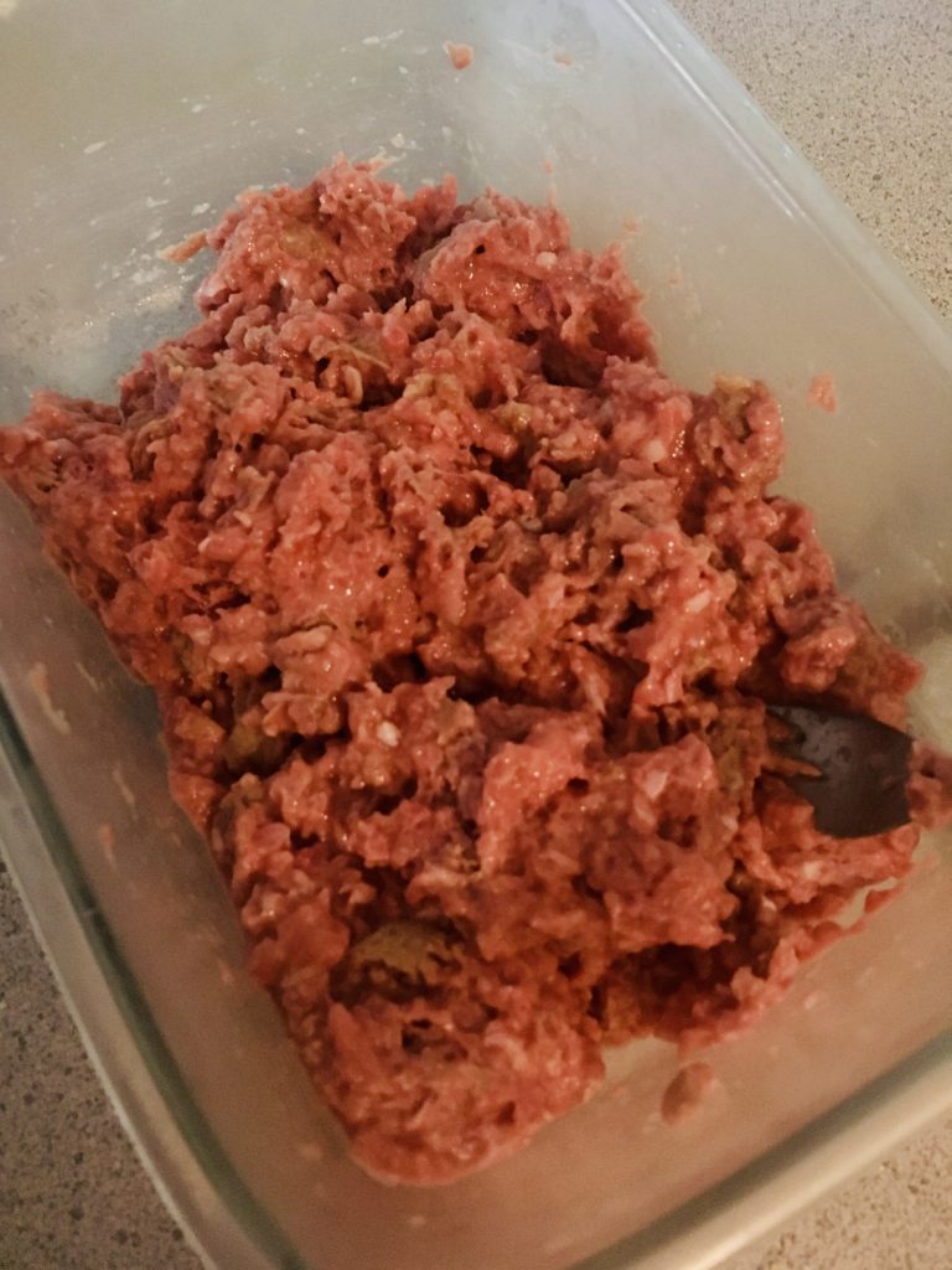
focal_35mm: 29
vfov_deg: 61.7
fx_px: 1063
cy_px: 635
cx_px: 476
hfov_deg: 48.2
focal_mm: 4.15
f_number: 2.2
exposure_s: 1/15
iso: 200
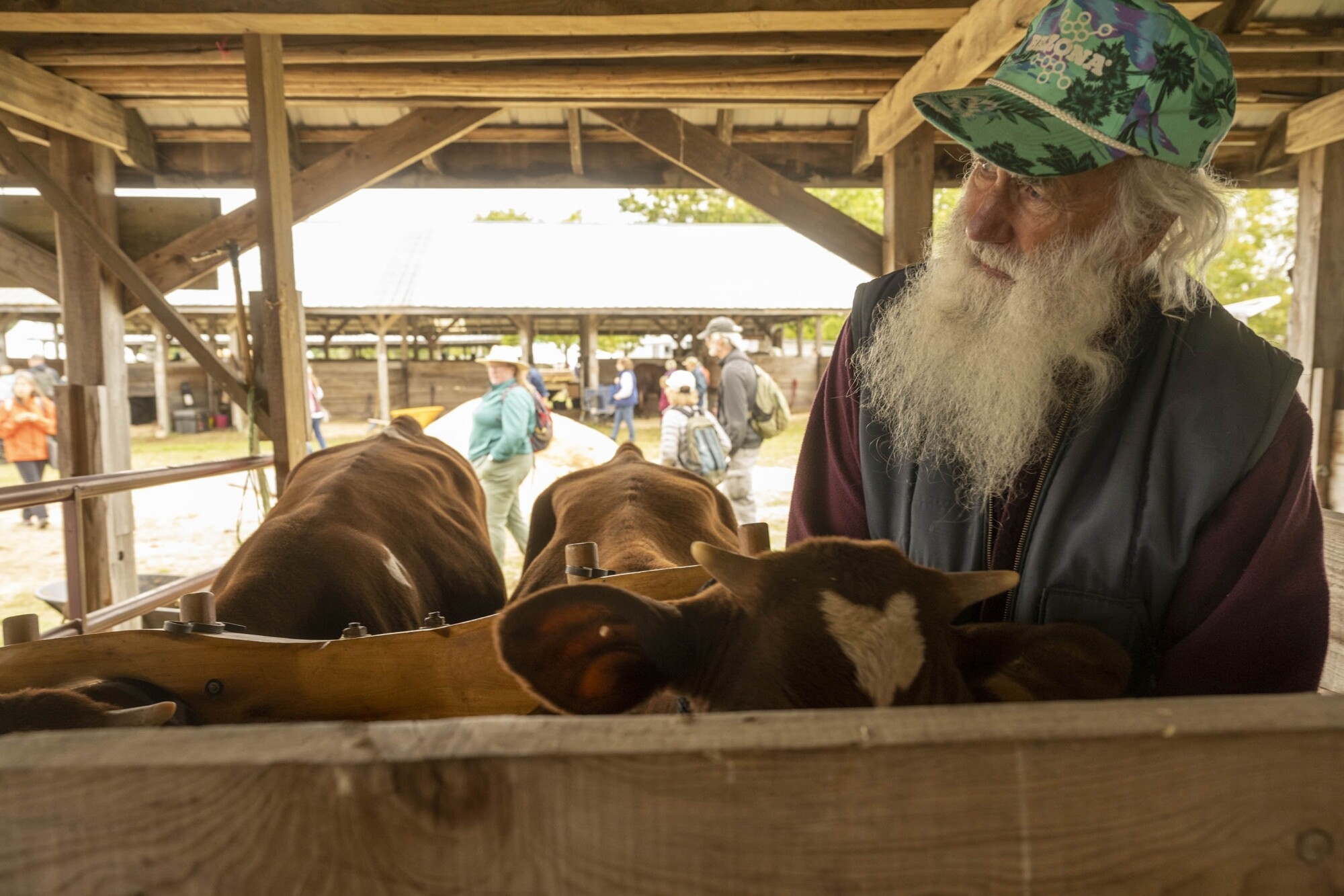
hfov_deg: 73.7
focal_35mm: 24
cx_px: 672
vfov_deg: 53.1
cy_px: 448
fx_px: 896
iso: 400
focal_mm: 24
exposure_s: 1/125
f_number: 4.5
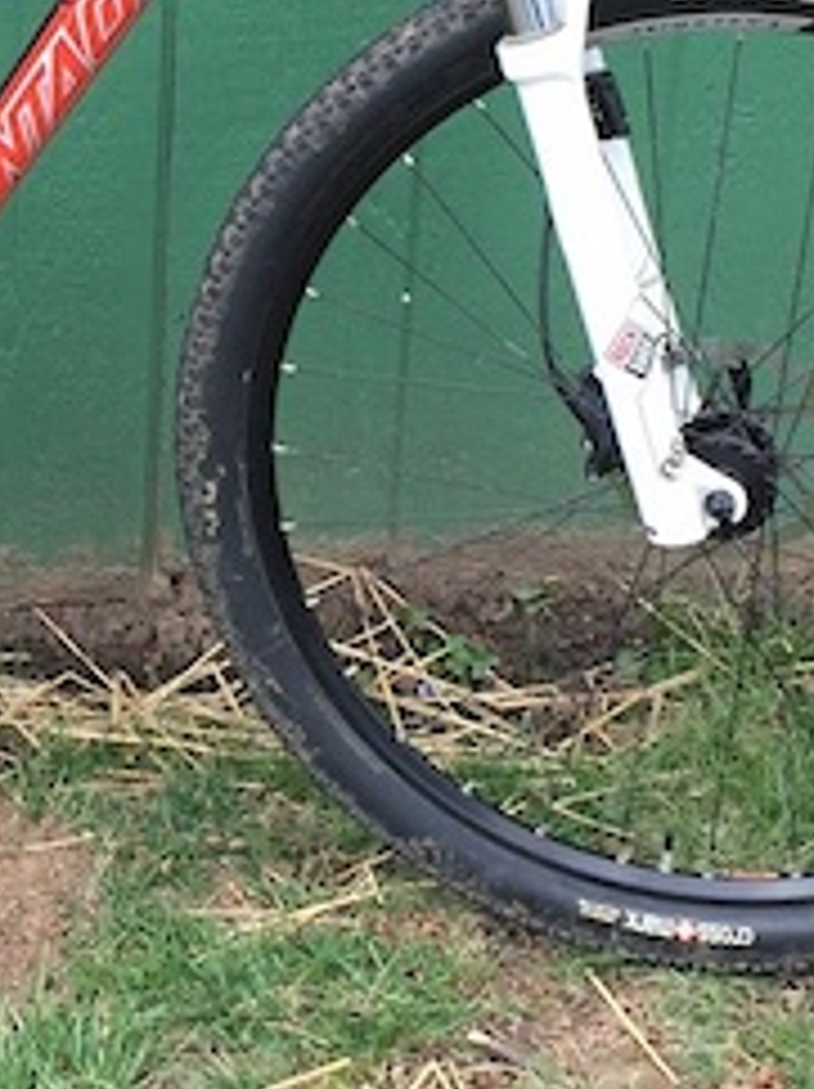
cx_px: -4
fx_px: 3015
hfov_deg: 15.1
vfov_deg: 20.4
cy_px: 338
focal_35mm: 96
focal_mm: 4.15
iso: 32
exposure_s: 1/425
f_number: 2.2
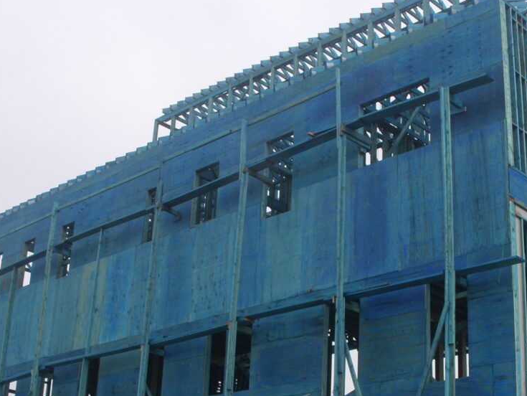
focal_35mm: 62
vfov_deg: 23.6
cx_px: 323
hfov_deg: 31.1
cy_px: 257
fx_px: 944
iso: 50
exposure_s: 1/184
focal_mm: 7.8
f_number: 7.4
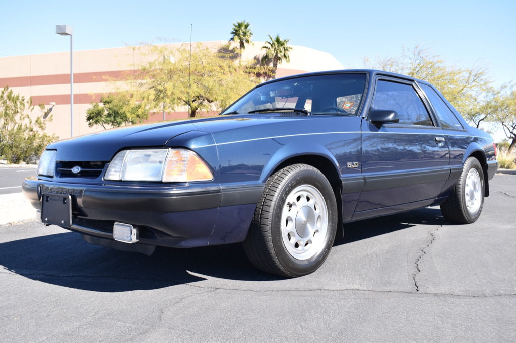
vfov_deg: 36.8
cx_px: 258
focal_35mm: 36
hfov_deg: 53.1
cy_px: 172
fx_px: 516
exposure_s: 1/250
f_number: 7.1
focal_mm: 24
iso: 200
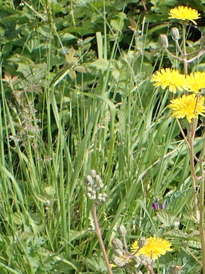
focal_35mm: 92
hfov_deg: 15.5
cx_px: 238
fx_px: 727
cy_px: 294
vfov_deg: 20.4
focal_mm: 5.4
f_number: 3.2
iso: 100
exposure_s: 1/800
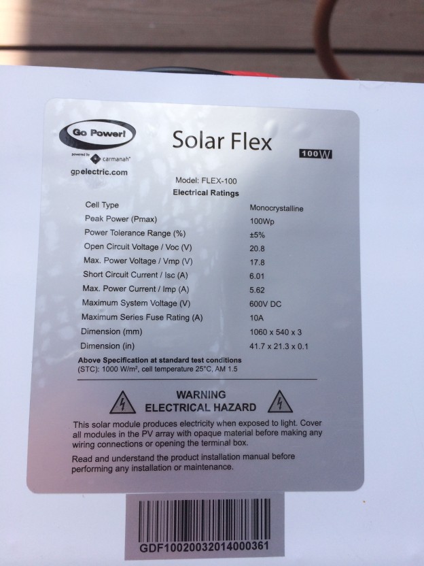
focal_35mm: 30
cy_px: 283
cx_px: 212
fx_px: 490
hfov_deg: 46.8
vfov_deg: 60.0
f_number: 2.2
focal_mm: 4.12
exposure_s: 1/595
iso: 32
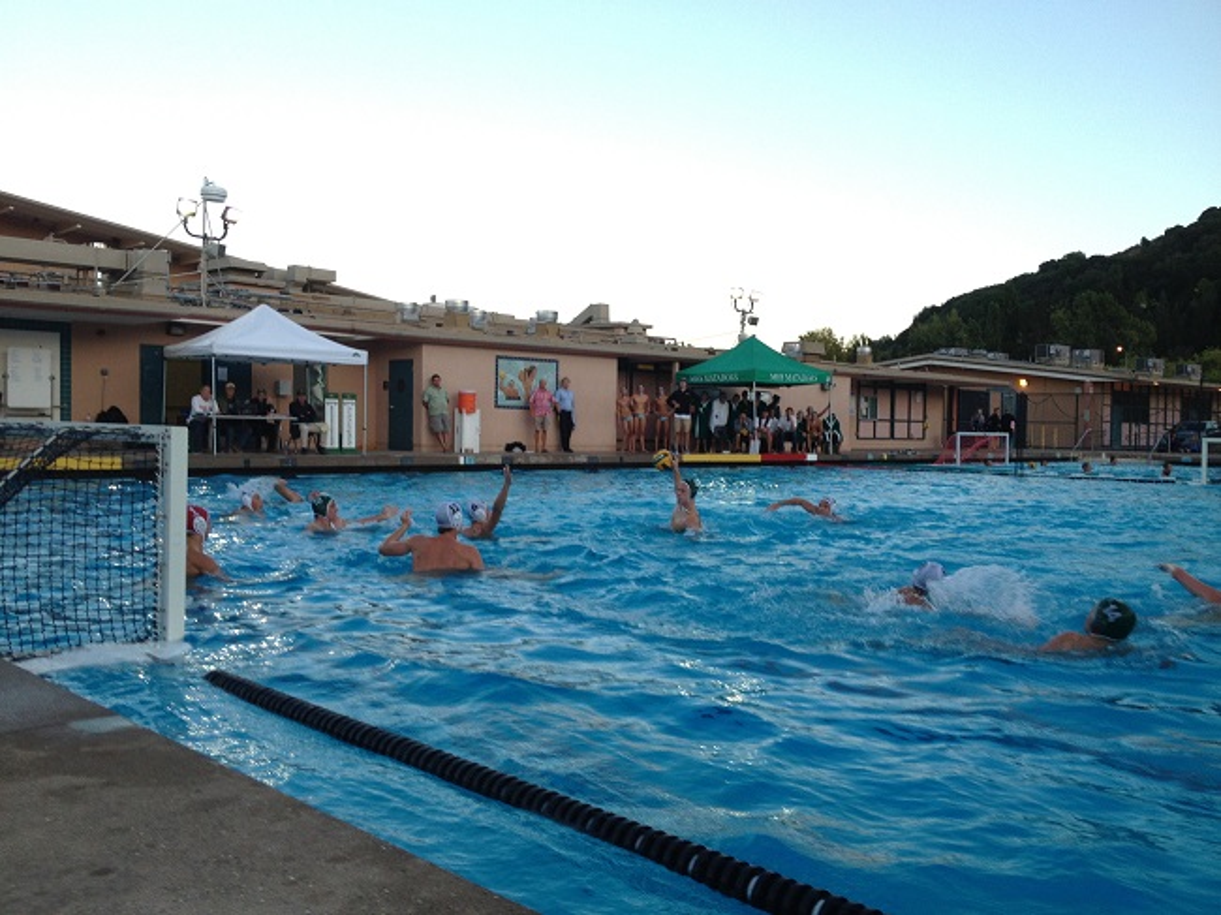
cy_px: 458
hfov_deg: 52.6
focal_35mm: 35
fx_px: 1234
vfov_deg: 40.7
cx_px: 610
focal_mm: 4.28
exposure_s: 1/150
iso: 50
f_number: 2.4
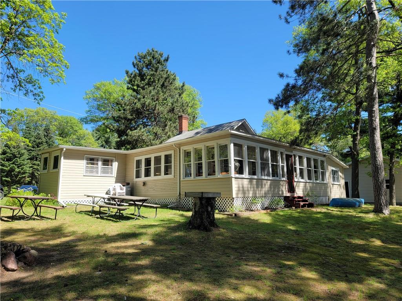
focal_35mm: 25
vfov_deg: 54.9
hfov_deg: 69.4
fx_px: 290
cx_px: 201
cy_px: 150
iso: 20
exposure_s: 1/437
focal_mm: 7
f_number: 1.8
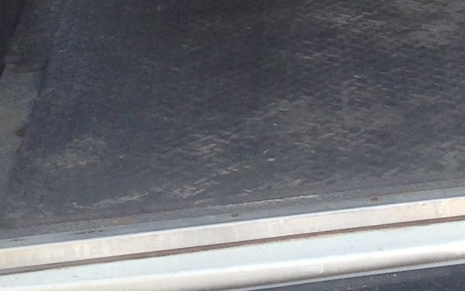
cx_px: 567
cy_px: -429
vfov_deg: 7.7
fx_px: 1990
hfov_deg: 13.0
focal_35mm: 157
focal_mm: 4.12
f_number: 2.4
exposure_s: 1/196
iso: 50
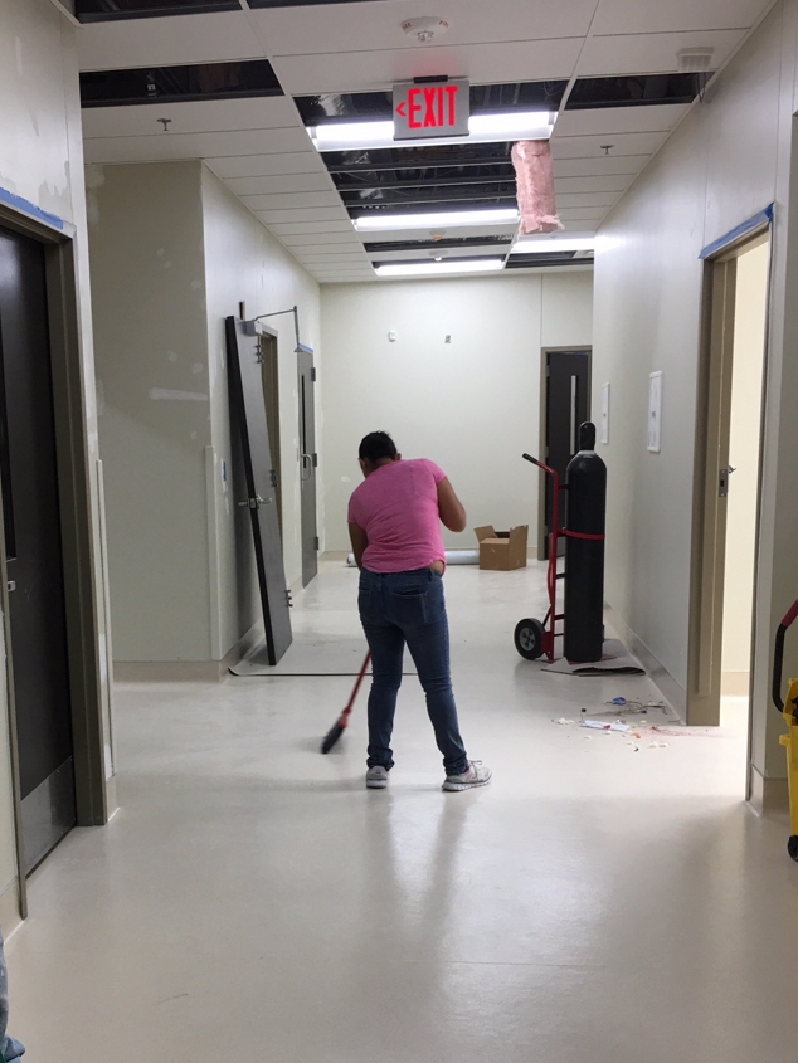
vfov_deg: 44.5
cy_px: 655
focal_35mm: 42
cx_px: 271
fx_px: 1291
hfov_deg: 34.1
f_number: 2.2
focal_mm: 4.15
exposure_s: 1/30
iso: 25
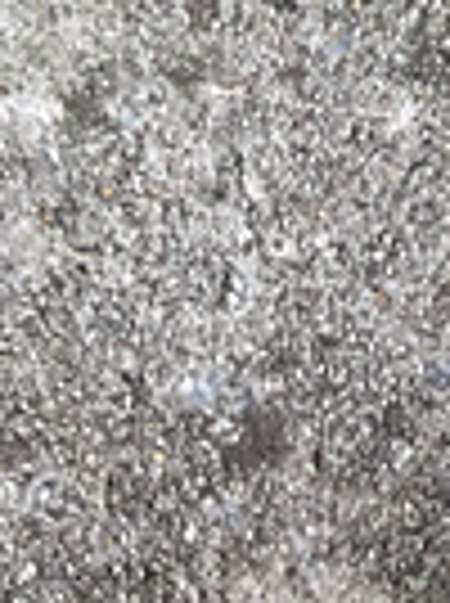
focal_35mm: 139
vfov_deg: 12.4
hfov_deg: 9.8
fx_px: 2417
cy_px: -626
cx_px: 932
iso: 32
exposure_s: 1/120
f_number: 2.2
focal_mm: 4.15
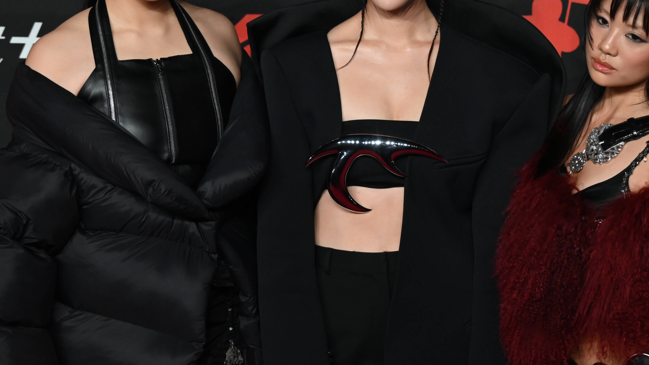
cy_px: 99
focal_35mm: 173
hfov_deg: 12.4
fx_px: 2977
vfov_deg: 7.0
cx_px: 332
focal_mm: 115
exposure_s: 1/250
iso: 3200
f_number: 6.7
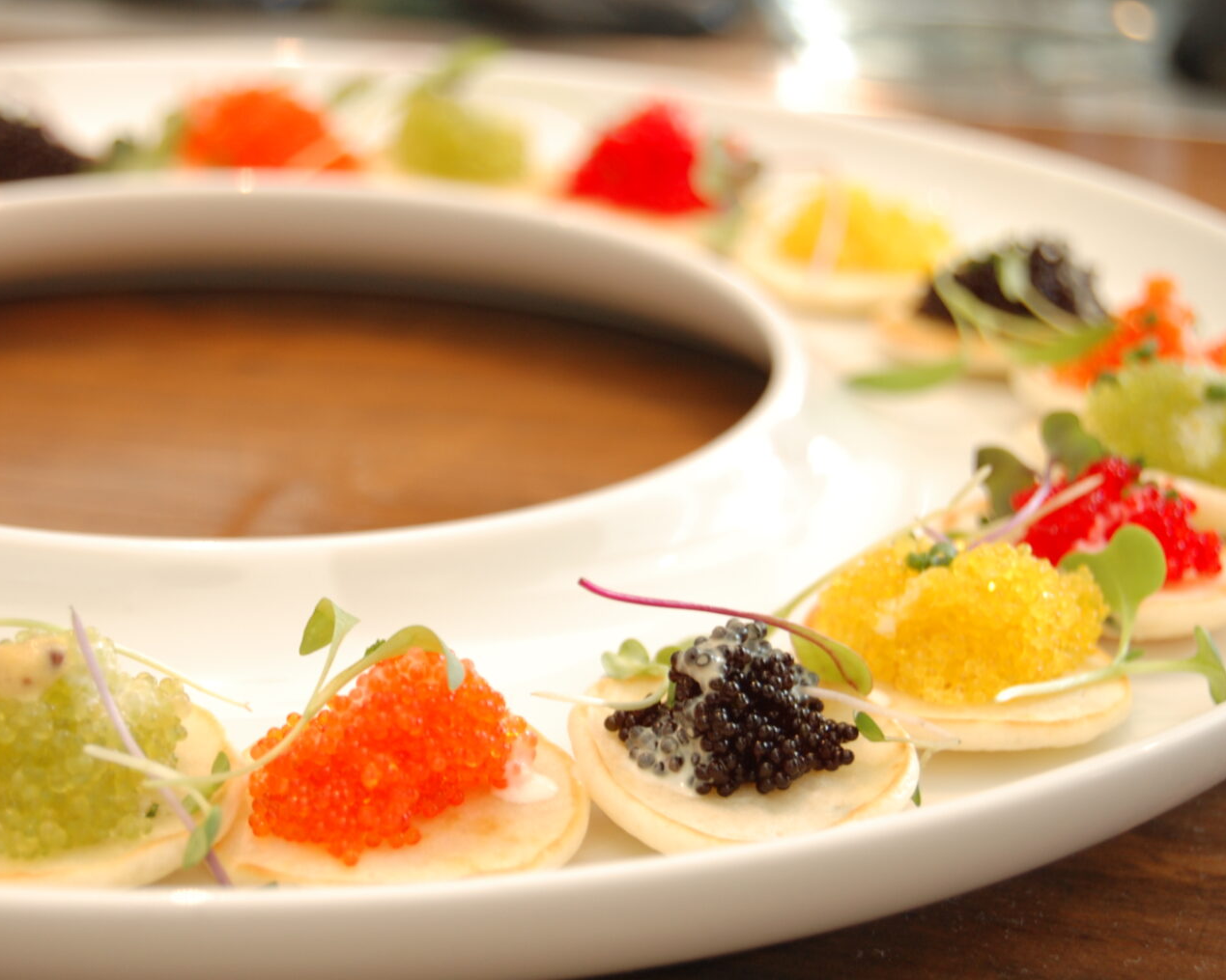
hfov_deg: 20.5
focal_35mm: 94
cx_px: 516
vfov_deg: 16.4
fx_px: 3395
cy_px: 491
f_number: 5.6
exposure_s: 1/10
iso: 400
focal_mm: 55
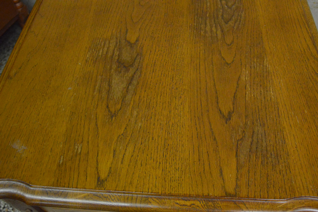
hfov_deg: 57.3
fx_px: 291
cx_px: 159
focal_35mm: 33
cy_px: 106
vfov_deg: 39.9
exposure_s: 1/40
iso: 3200
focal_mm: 22
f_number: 5.6
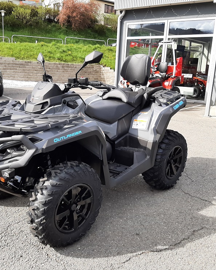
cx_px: 89
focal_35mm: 34
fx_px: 272
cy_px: 135
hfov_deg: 43.2
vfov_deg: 52.8
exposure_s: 1/1020
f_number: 1.7
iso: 40
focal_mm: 3.93
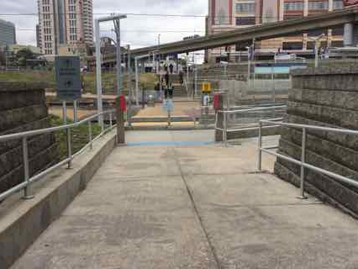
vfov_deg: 41.8
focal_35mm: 34
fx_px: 352
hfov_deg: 53.9
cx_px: 176
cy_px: 117
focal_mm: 4.15
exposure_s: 1/1414
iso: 32
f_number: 2.2
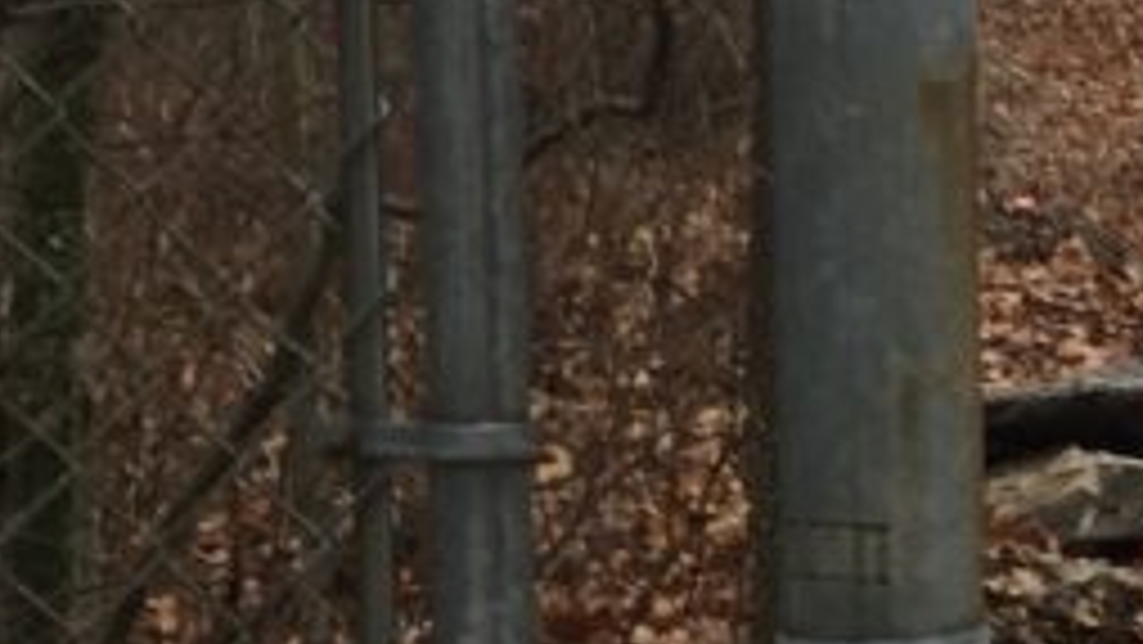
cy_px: 342
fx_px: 4517
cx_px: 2394
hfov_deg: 12.4
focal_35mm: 149
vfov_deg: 8.1
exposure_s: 1/120
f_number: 2.2
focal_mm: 4.15
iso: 40
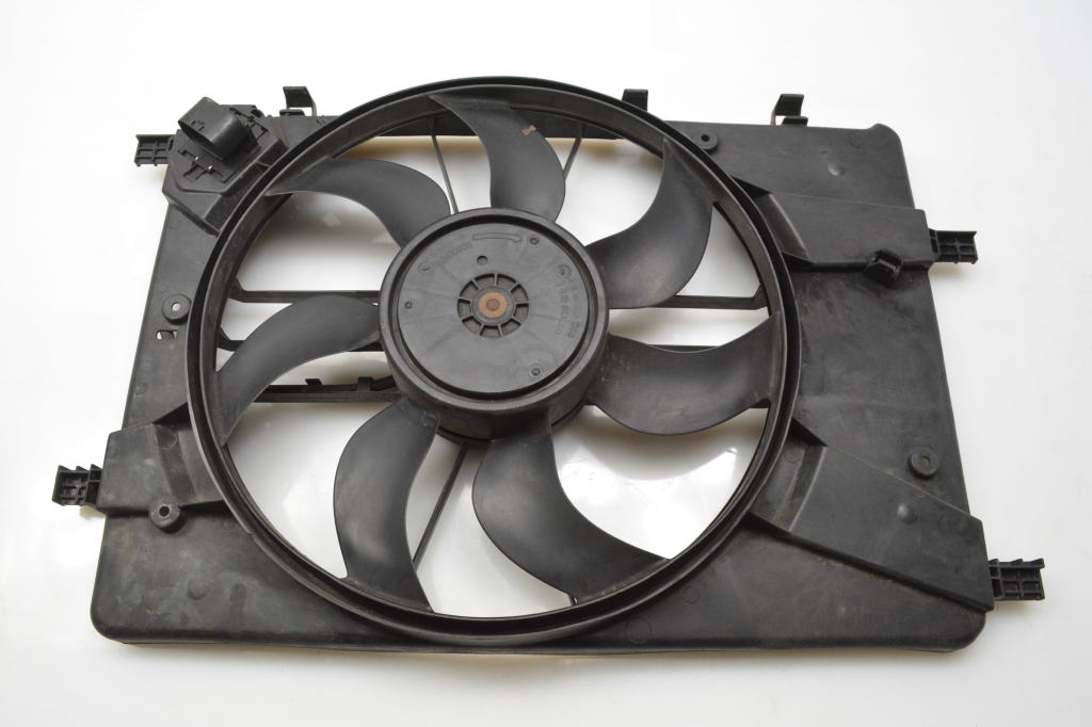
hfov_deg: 67.4
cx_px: 546
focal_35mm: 27
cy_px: 364
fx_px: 819
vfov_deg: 47.9
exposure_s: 1/250
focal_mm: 18
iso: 2000
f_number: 8
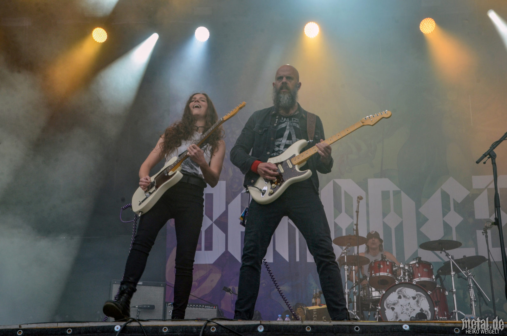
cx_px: 254
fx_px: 738
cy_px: 168
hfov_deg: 37.9
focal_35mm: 52
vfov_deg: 25.6
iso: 400
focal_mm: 35
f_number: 11
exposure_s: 1/100
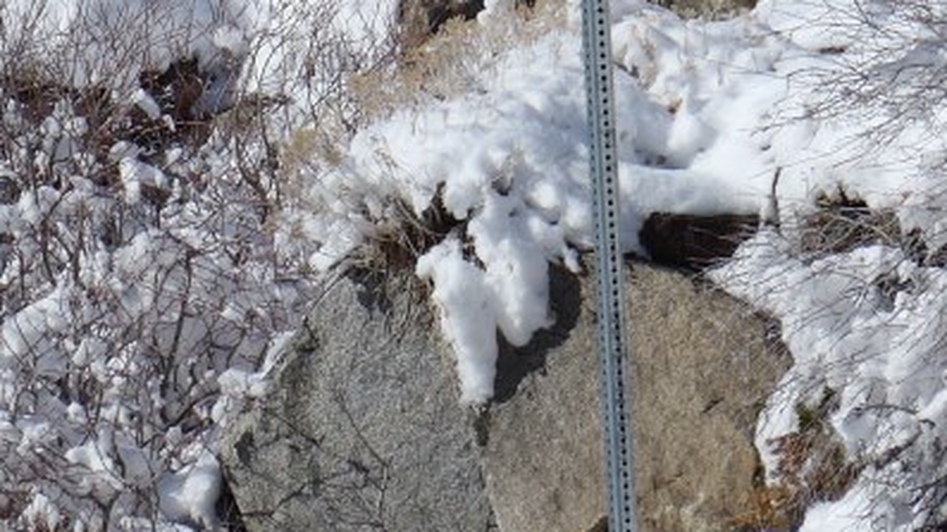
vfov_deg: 1.9
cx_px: 236
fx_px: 15664
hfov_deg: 3.5
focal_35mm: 624
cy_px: -253
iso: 80
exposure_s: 1/1000
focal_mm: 42.8
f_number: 5.9
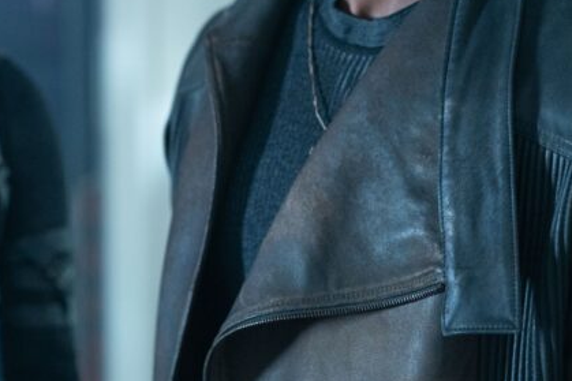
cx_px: 164
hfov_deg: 16.9
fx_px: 1922
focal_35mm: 121
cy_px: 5
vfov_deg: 11.2
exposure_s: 1/200
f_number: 2.2
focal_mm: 50
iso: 3200
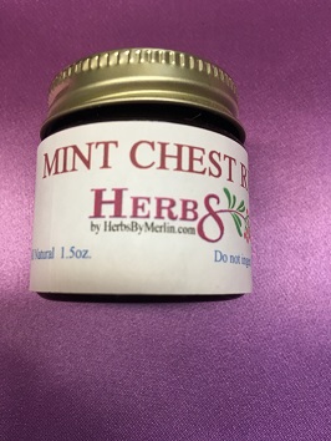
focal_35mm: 29
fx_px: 369
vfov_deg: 61.6
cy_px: 220
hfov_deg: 48.3
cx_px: 166
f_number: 2.2
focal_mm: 4.15
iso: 64
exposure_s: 1/30
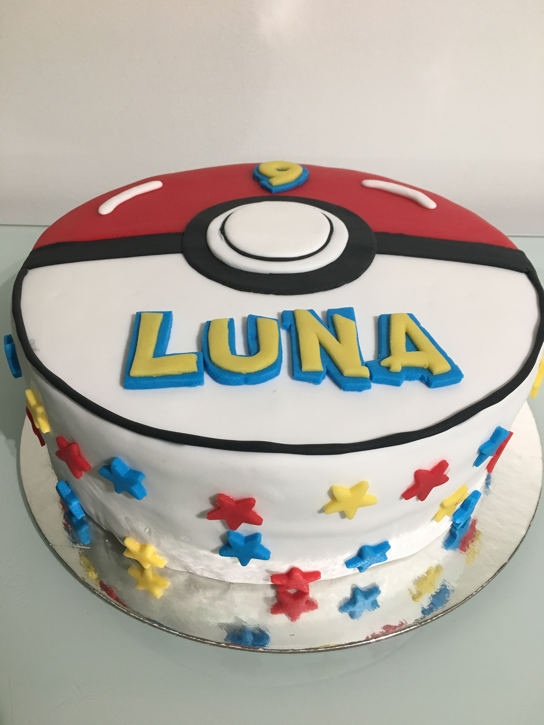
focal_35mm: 29
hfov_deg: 48.2
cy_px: 362
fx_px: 608
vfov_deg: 61.7
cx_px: 272
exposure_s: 1/33
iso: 50
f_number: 2.2
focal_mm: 4.15
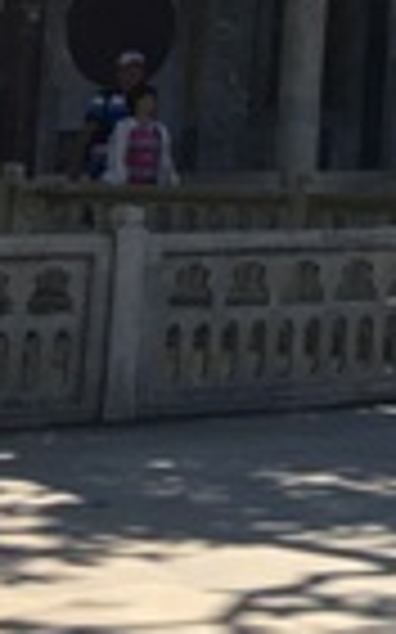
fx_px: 3025
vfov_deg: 11.6
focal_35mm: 175
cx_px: 1454
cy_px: -256
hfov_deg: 6.4
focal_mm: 4.15
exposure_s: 1/1068
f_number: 2.2
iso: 25
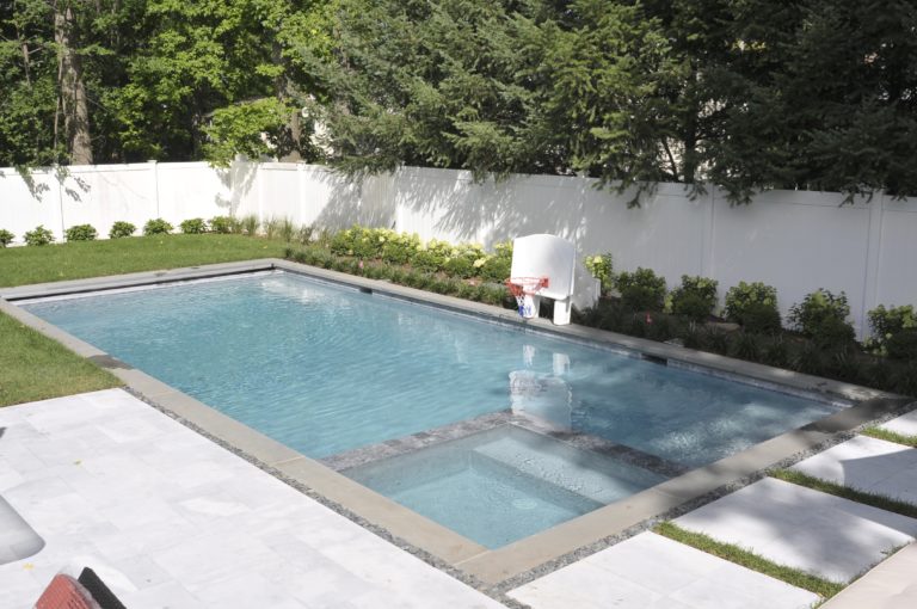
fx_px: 916
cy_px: 304
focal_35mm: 36
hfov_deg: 53.2
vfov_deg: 36.8
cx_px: 458
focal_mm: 24
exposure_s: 1/320
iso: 200
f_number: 9
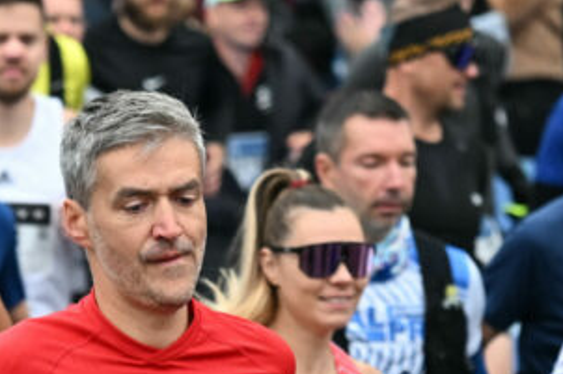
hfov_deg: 4.3
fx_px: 7455
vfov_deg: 2.9
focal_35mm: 477
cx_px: 103
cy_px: 281
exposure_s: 1/1000
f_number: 4
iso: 1600
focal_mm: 120
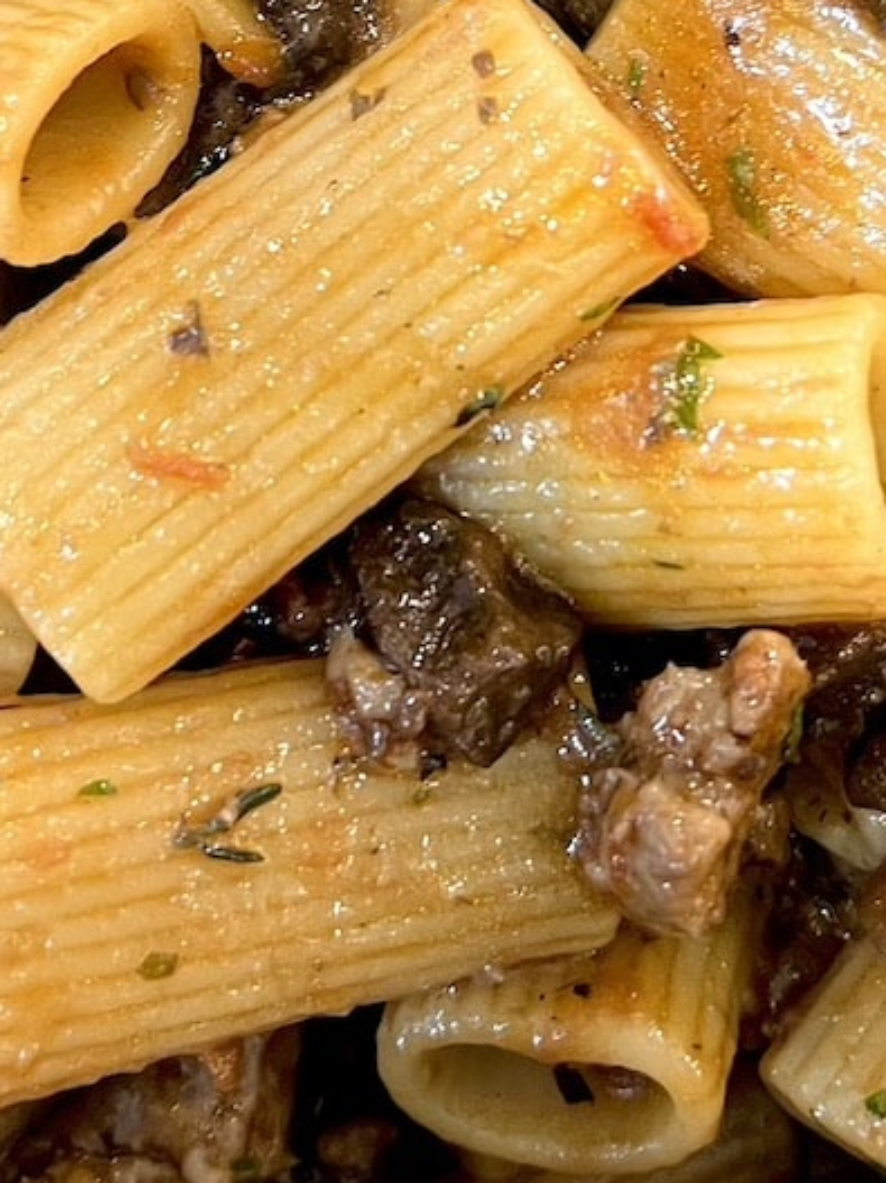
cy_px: 49
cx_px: 287
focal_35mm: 79
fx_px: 2697
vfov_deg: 23.8
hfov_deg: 18.6
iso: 160
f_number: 1.5
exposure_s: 1/60
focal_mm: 5.7
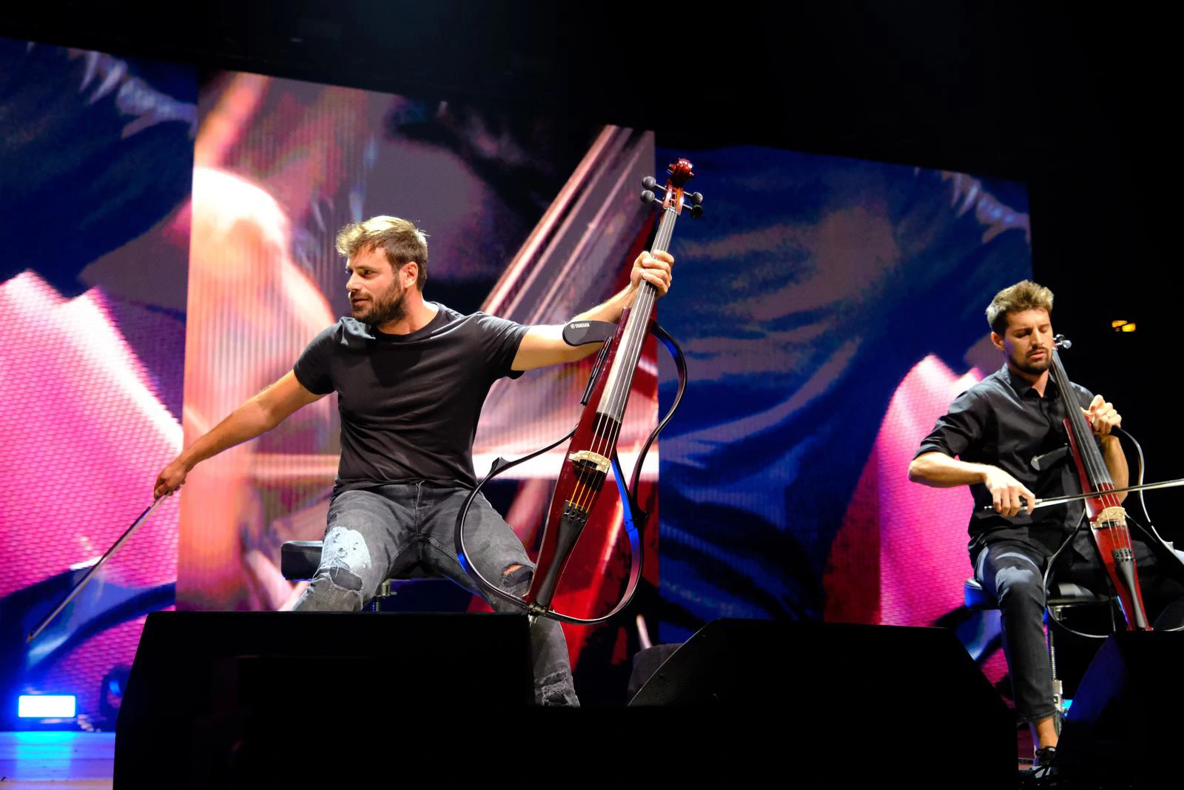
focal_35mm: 48
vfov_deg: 28.1
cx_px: 592
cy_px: 395
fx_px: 1579
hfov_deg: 41.1
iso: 4000
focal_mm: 32.1
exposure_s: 1/640
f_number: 2.8
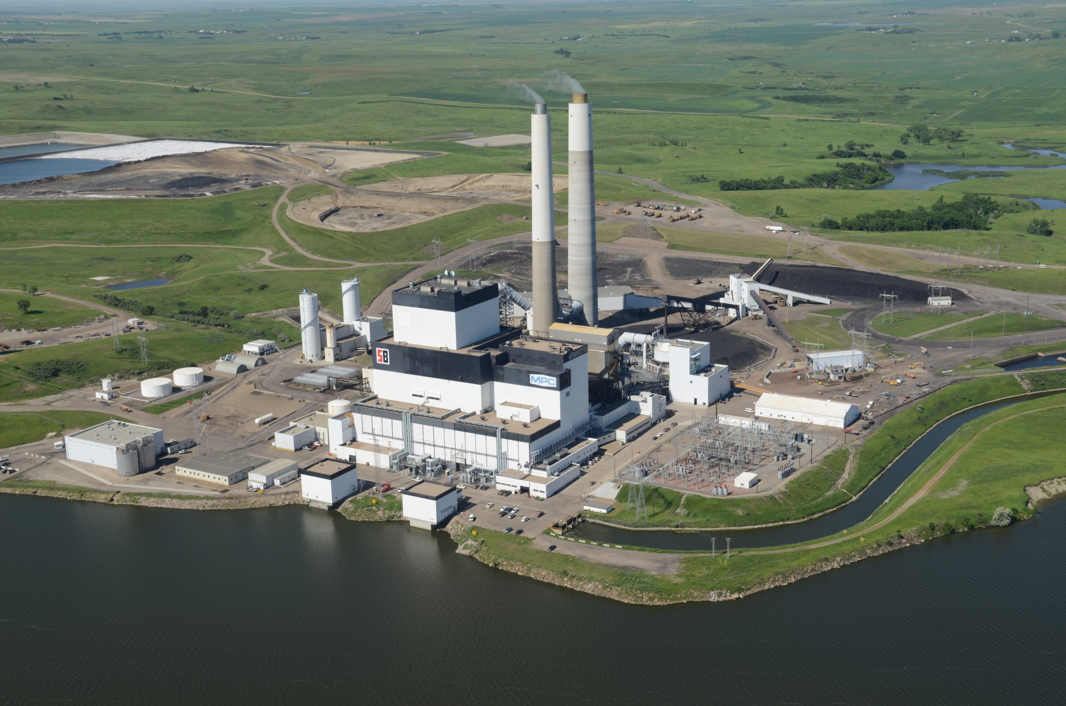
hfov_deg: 42.4
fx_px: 1374
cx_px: 533
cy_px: 353
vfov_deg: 28.8
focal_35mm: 46
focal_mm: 31
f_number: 8
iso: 100
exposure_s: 1/250
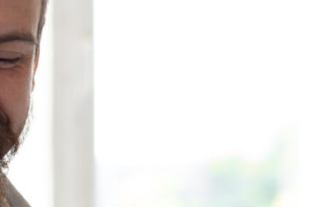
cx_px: -31
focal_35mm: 241
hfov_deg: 8.5
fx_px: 2082
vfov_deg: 5.7
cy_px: 230
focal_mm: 55
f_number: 2.5
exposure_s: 1/125
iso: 200
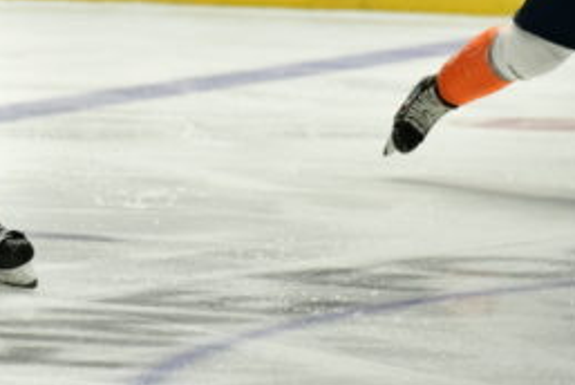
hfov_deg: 5.1
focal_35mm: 403
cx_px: -235
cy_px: -98
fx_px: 6444
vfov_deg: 3.4
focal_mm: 135
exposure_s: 1/1600
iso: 2000
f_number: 3.2
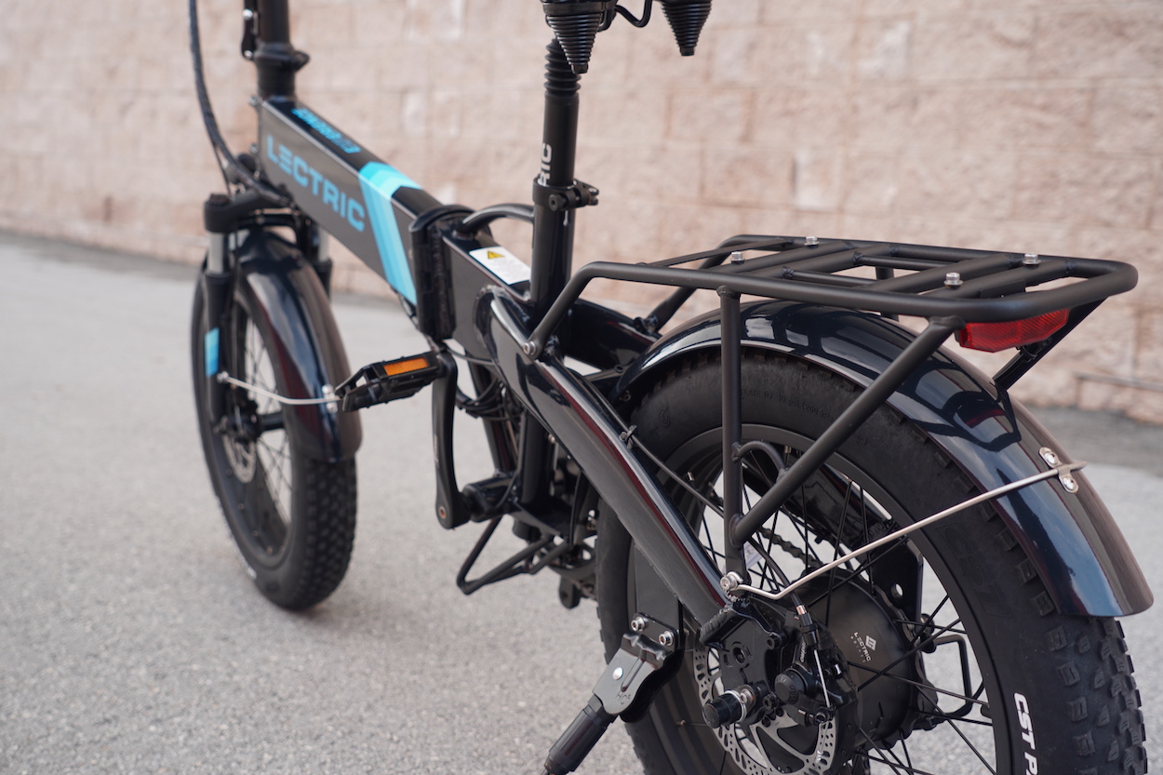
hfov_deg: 46.4
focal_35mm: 42
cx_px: 582
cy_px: 388
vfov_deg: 31.9
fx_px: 1357
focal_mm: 28
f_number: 3.2
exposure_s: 1/50
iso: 125
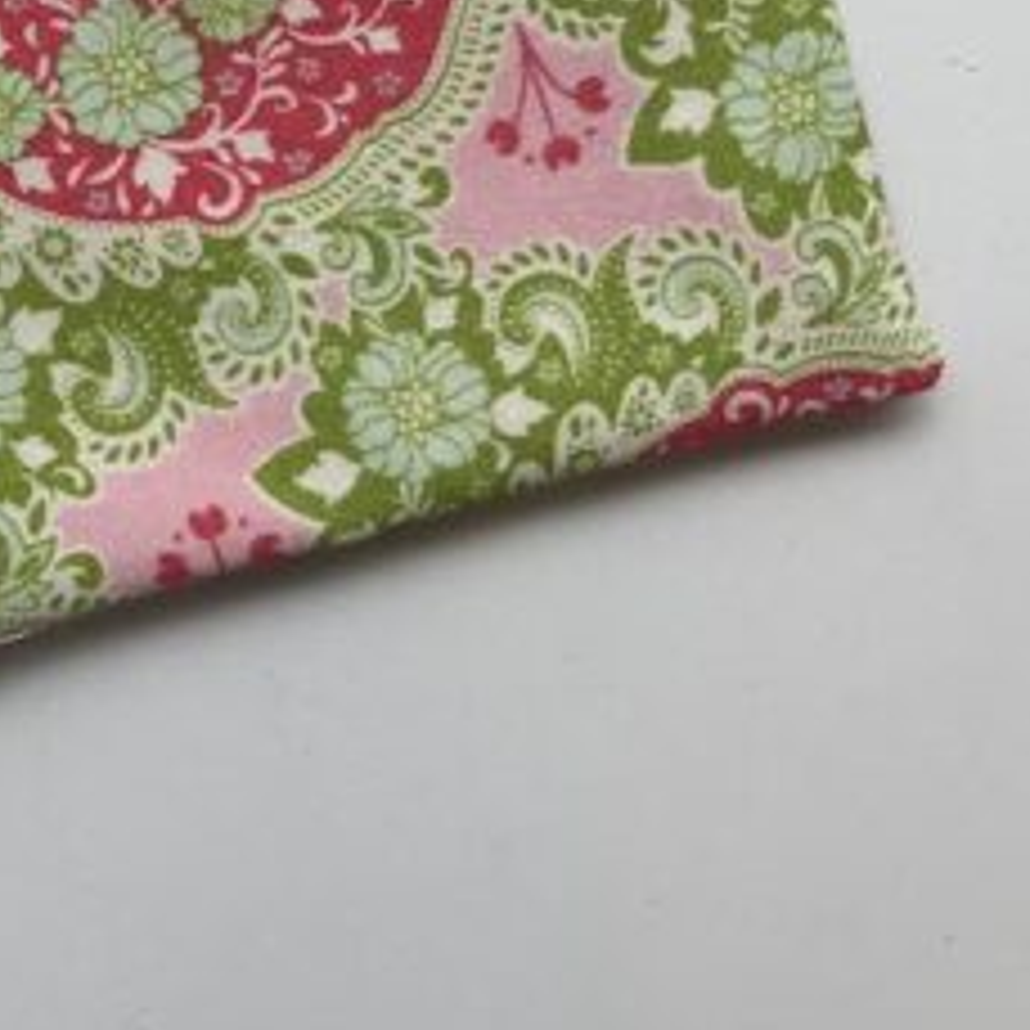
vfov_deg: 20.3
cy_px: 36
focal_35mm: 83
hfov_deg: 19.1
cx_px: -373
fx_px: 2794
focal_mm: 3.99
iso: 20
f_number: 1.8
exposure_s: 1/435
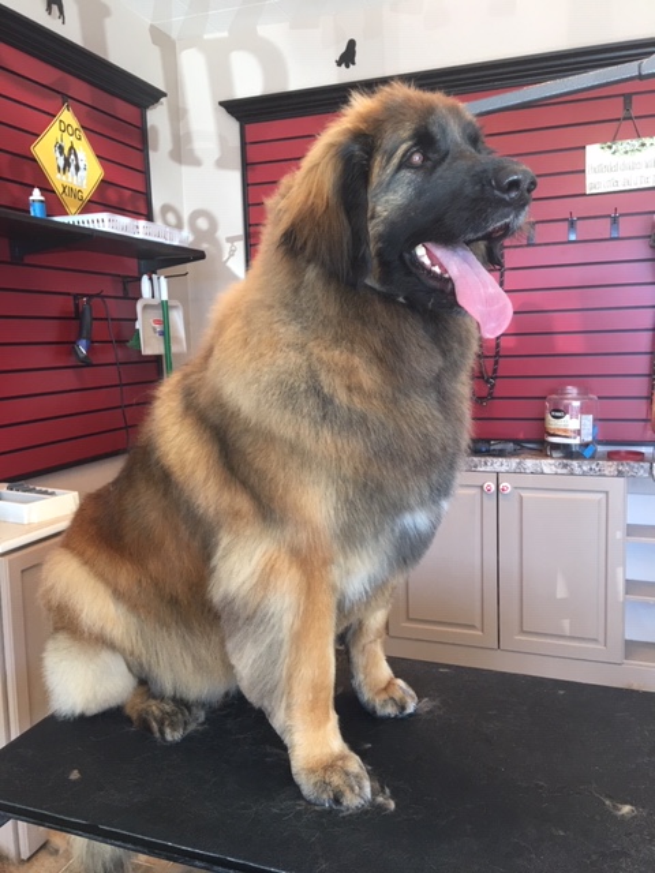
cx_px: 328
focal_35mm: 29
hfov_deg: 48.2
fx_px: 732
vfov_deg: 61.7
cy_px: 436
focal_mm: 4.15
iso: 25
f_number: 2.2
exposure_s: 1/15
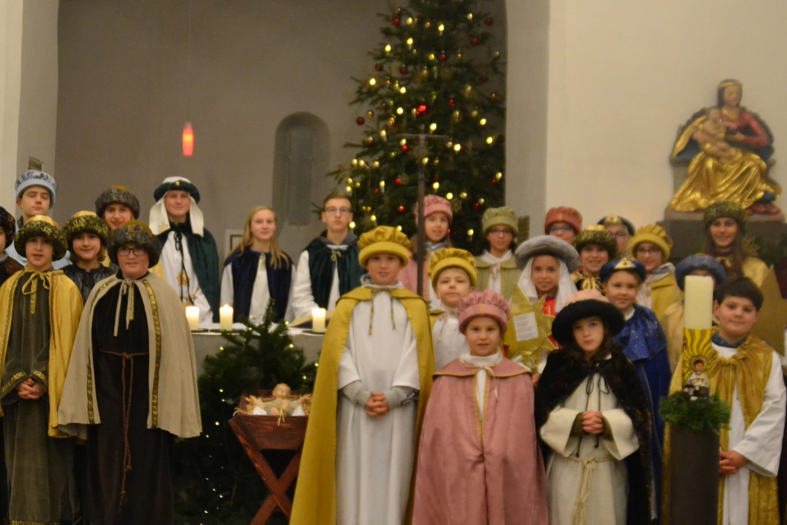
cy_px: 293
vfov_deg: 27.5
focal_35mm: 49
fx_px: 1071
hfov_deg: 40.2
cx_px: 317
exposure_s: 1/60
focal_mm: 22
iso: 2500
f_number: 3.5
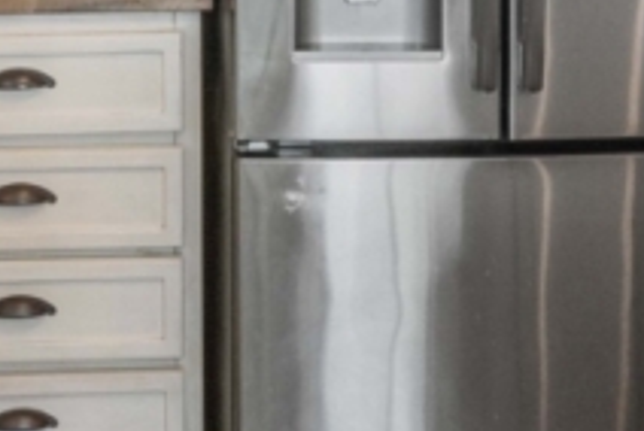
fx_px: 2203
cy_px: -240
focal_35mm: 123
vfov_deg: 10.7
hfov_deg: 16.5
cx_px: 118
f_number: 13
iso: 400
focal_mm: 17
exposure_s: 1/8
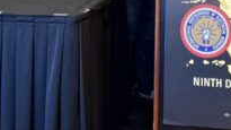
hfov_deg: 21.3
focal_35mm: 98
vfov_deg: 11.3
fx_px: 600
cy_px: -121
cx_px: 208
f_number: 1.78
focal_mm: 6.76
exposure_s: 1/60
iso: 500
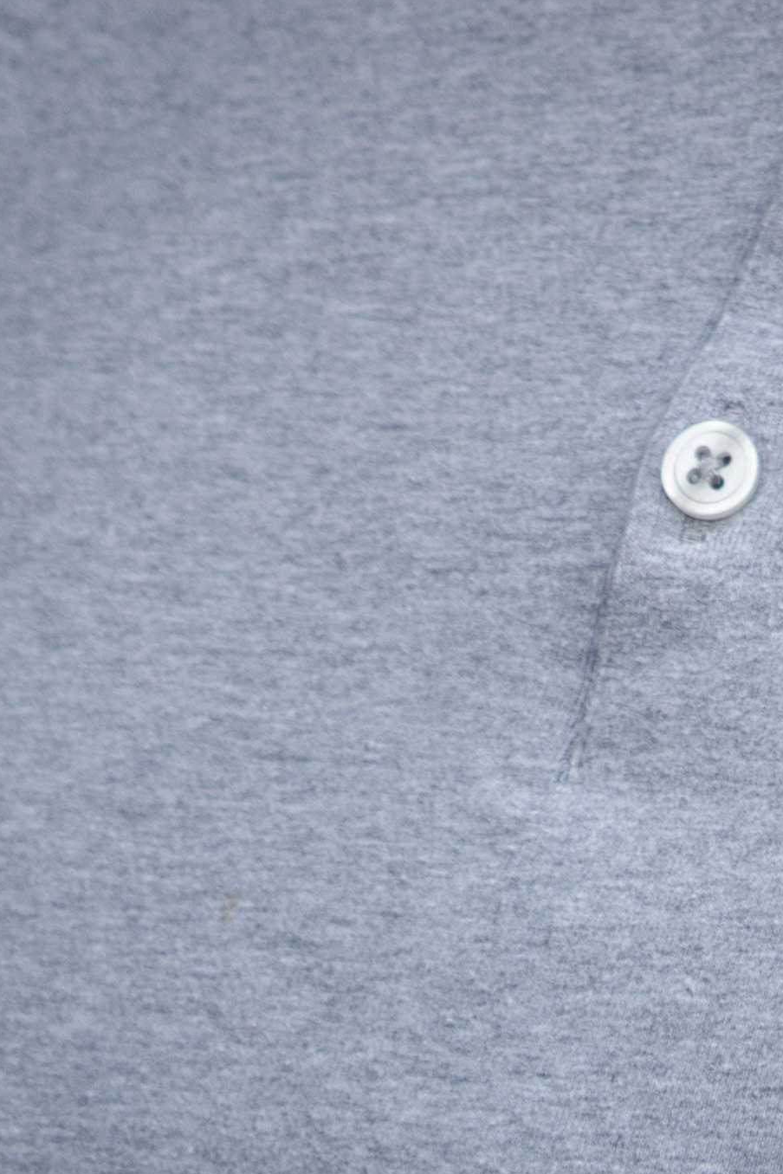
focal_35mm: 208
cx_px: 1060
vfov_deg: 9.7
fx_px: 6785
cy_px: -492
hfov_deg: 6.5
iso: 160
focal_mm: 35
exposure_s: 1/160
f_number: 4
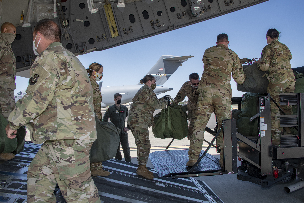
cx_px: 152
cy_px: 102
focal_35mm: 32
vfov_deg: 41.1
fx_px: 270
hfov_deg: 58.7
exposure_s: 1/250
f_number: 10
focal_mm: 32
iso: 400
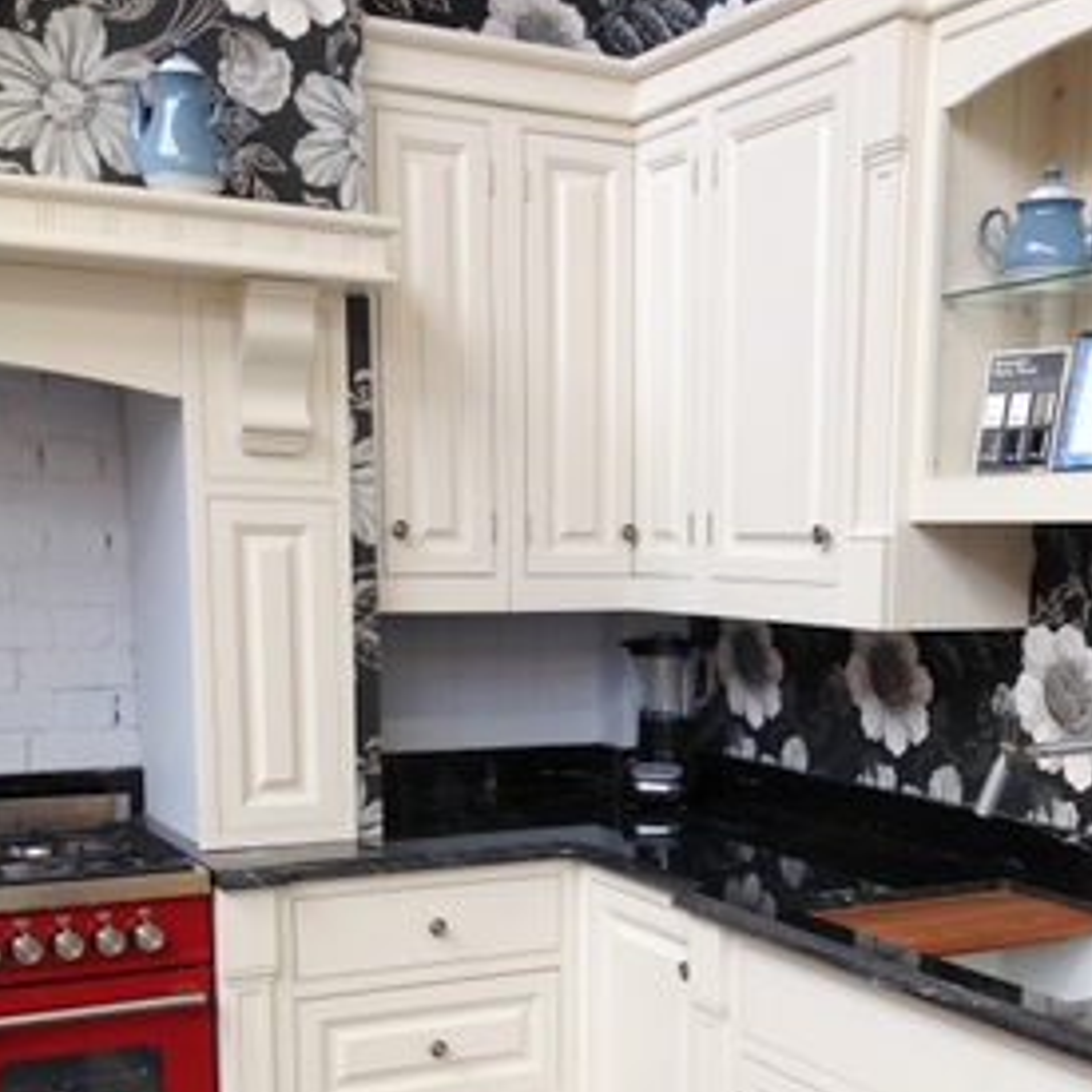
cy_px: 838
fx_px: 1820
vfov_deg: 32.7
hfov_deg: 33.2
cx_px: 703
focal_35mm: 51
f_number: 2.4
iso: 50
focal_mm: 4.12
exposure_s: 1/40
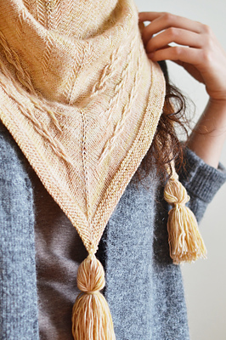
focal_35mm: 66
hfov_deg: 20.7
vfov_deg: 30.7
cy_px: 168
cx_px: 94
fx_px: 619
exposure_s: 1/160
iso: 200
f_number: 3.2
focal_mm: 35
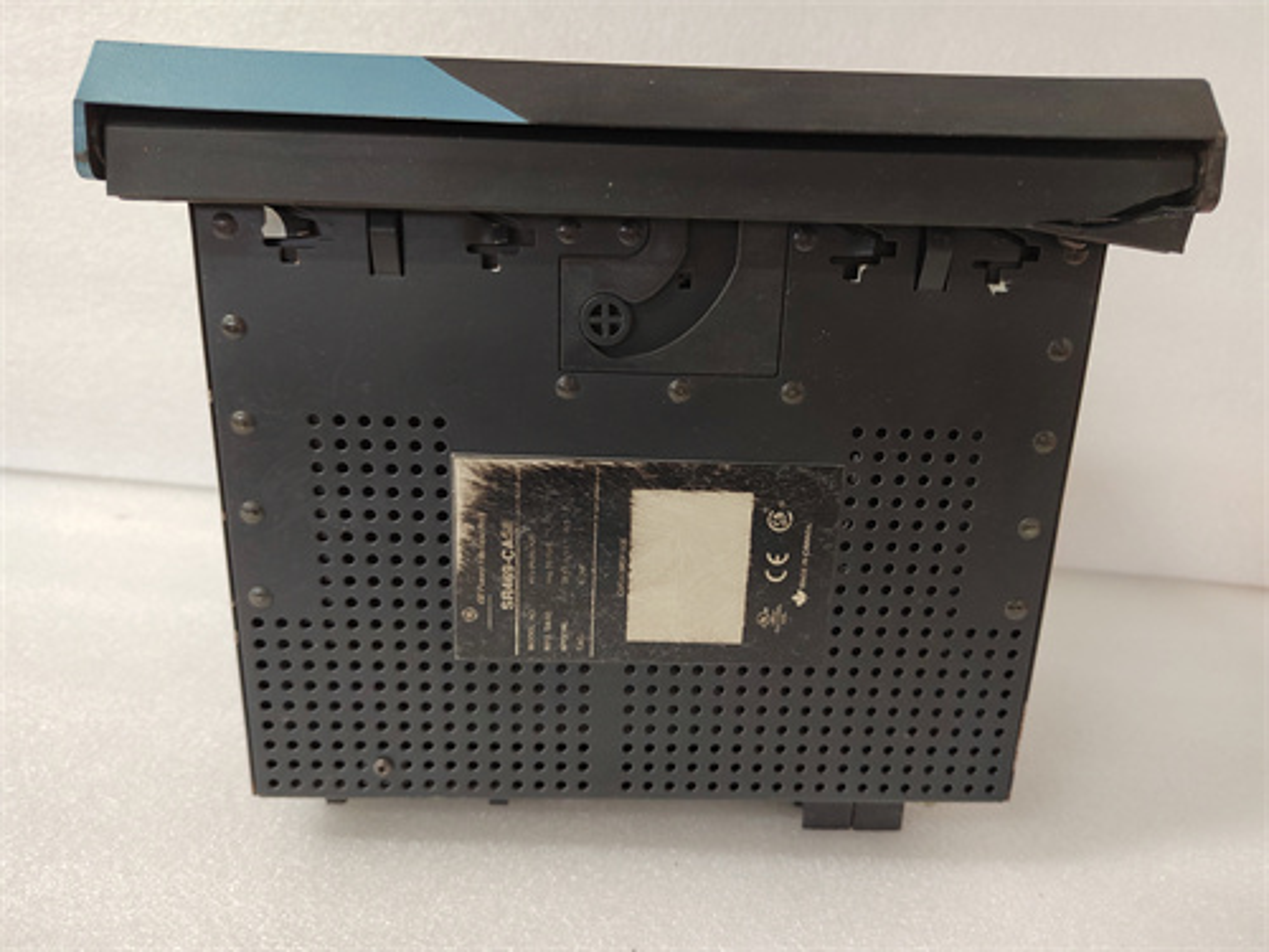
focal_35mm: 23
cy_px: 476
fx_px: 843
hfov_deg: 73.9
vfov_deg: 58.9
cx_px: 634
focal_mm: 5.52
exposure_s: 1/50
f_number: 1.9
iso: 1575
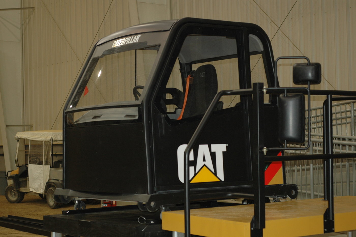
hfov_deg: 27.0
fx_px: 741
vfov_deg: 18.2
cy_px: 118
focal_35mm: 75
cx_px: 178
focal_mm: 50
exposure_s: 1/60
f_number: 3.5
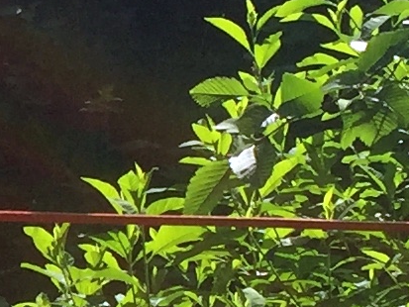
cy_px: 218
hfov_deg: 8.3
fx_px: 2707
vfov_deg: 6.5
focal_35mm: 229
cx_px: -386
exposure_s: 1/1130
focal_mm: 4.15
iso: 32
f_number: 2.2
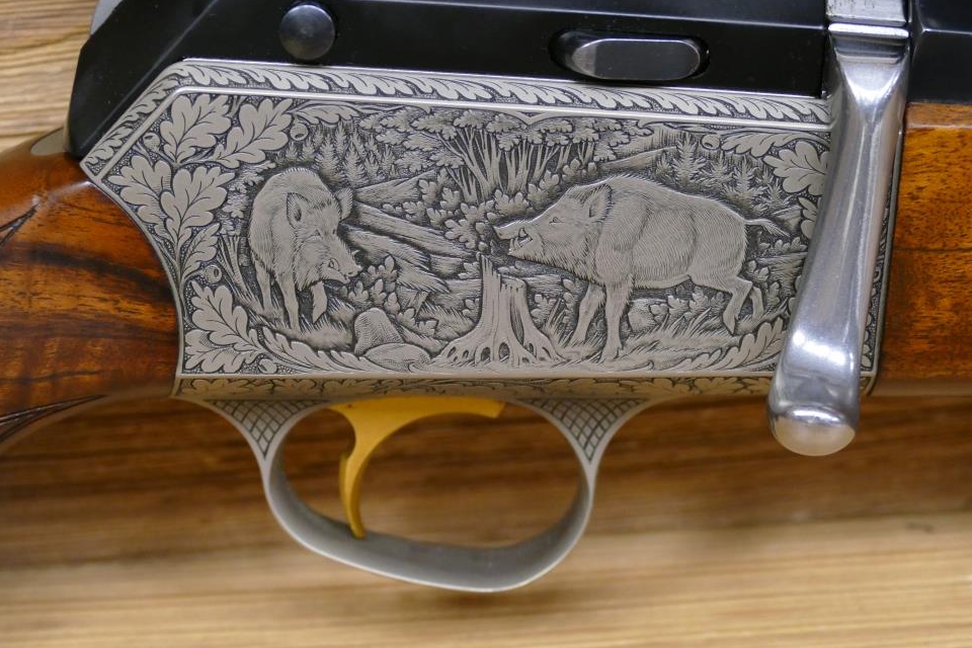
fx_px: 2592
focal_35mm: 96
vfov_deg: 14.3
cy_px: 319
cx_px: 484
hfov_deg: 21.2
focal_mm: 32.65
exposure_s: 1/80
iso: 1600
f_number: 3.8
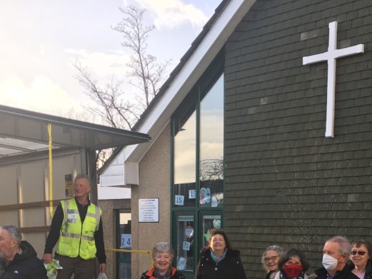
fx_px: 613
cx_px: 251
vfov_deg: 24.7
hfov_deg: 33.4
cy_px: 268
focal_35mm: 57
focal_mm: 4.15
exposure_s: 1/306
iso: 25
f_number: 2.2
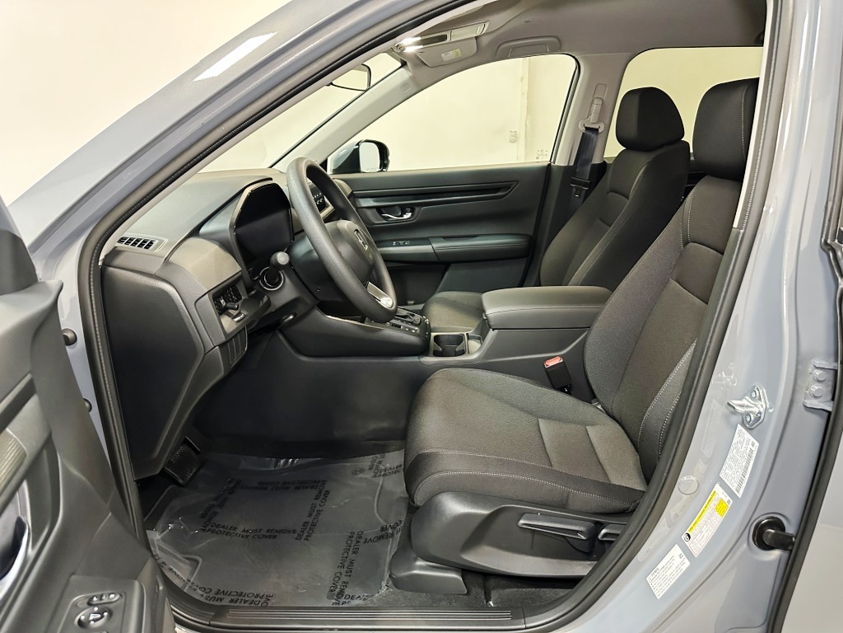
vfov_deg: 56.8
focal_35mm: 24
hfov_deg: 71.6
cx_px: 422
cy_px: 316
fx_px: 584
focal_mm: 6.86
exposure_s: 1/40
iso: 1000
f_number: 1.78
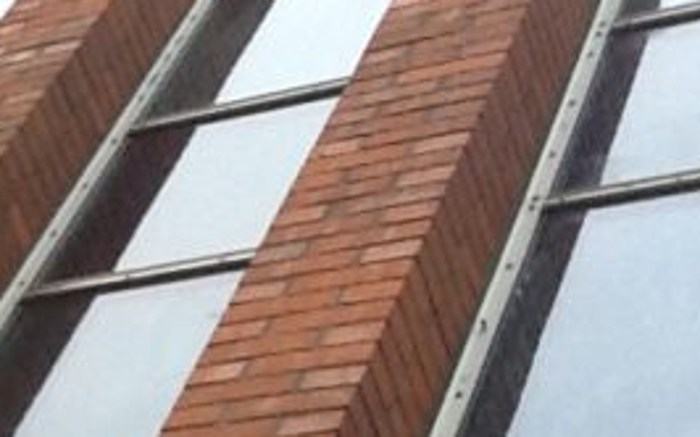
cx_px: -229
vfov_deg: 13.1
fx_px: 1869
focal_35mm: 98
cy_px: 471
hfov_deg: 19.4
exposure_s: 1/120
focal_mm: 2.03
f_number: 2.4
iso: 80
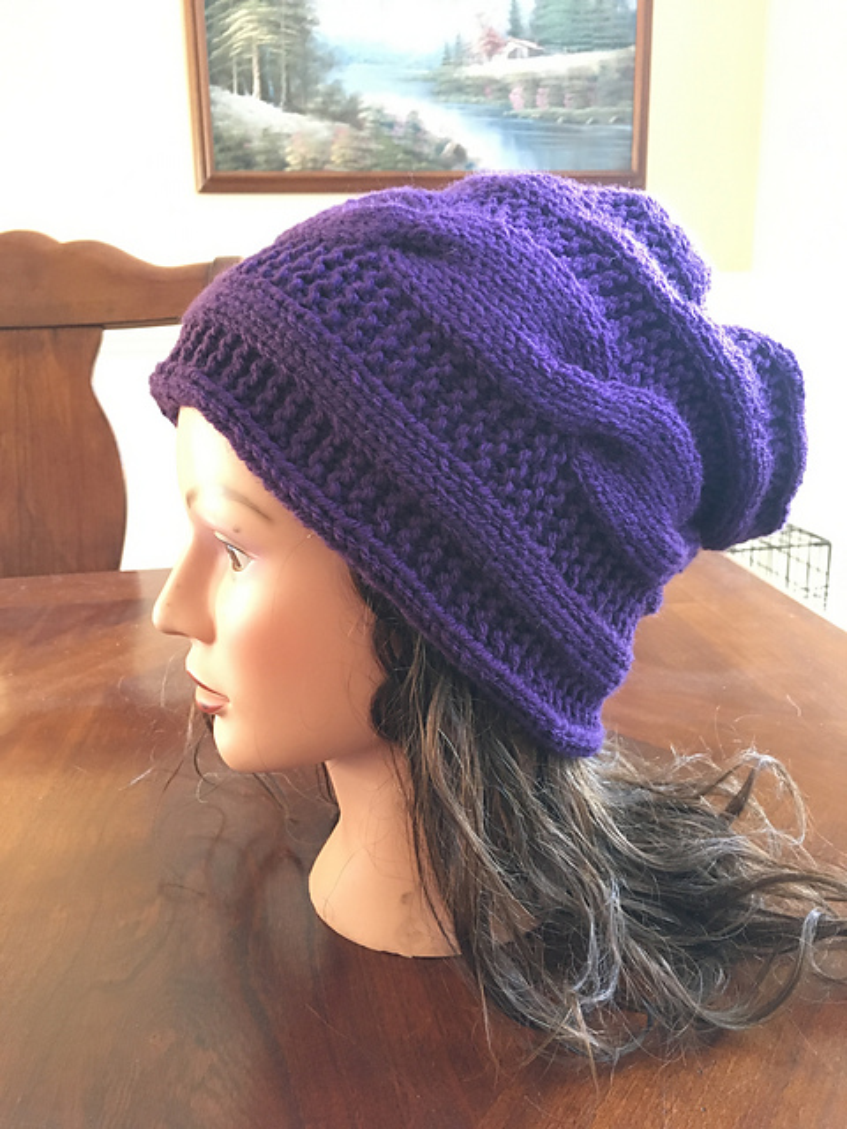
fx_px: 946
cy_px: 564
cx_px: 424
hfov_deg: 48.2
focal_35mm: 29
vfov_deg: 61.7
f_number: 2.2
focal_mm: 4.15
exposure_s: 1/15
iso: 400
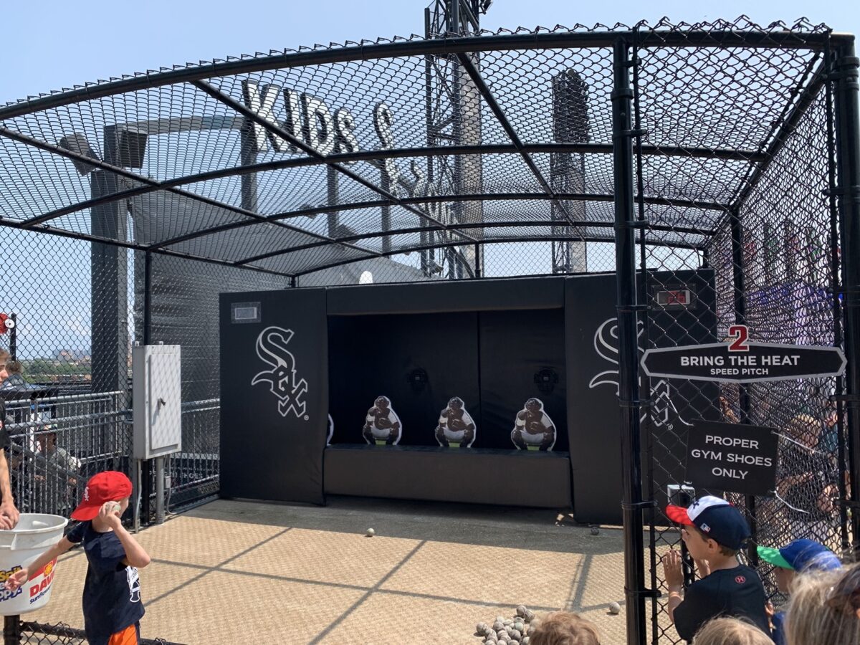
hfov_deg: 67.3
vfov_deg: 53.1
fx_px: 646
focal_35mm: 26
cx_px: 430
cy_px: 322
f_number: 1.8
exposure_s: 1/1560
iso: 25
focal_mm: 4.25
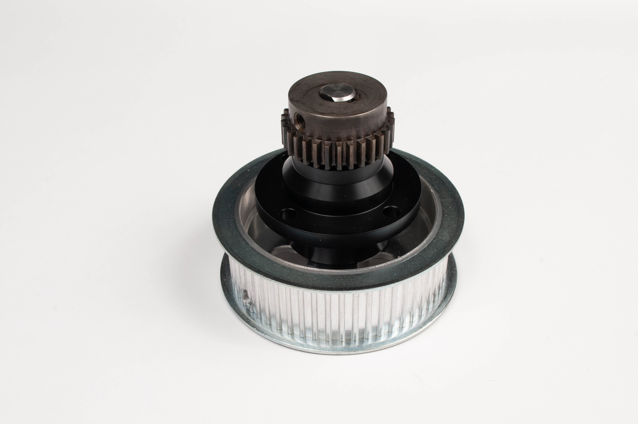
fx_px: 743
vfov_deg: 31.8
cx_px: 319
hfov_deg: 46.4
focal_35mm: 42
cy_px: 212
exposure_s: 1/80
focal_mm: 28
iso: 200
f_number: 13
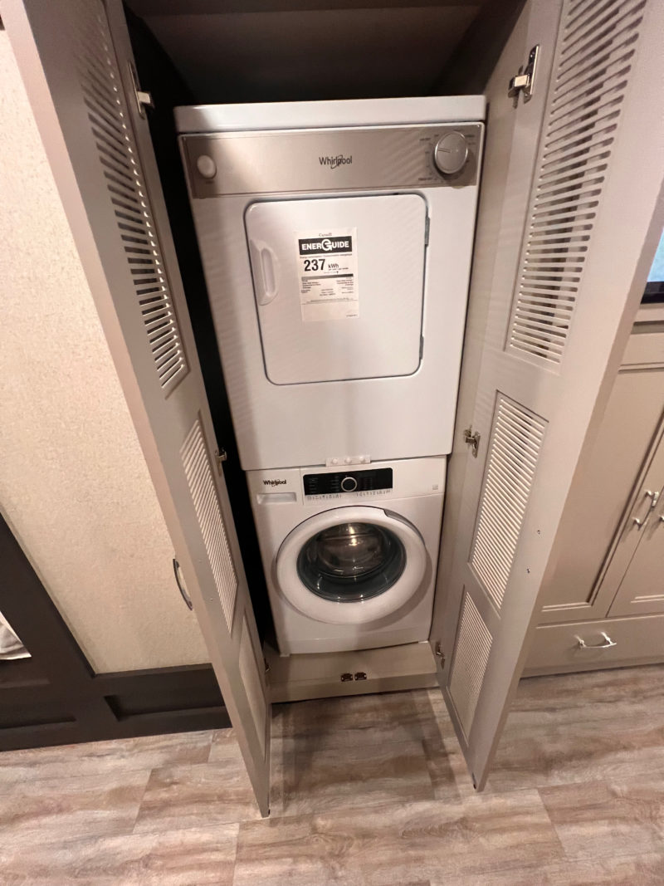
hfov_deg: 89.9
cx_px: 332
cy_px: 443
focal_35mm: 13
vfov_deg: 106.2
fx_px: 333
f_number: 1.8
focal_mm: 1.57
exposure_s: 1/60
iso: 500
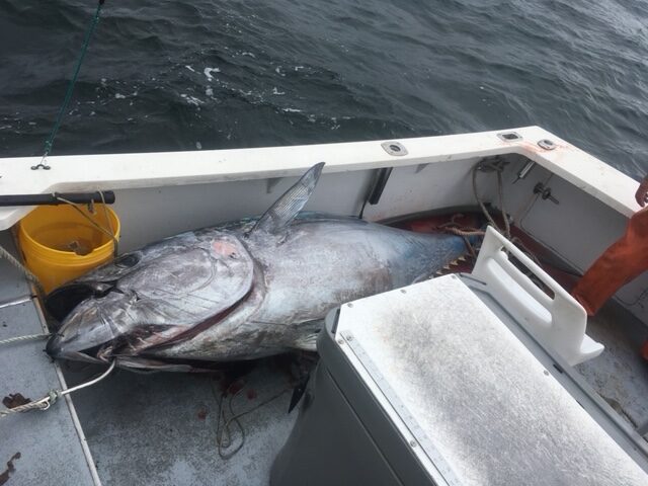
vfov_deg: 48.2
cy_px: 243
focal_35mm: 29
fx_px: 543
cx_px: 324
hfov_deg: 61.7
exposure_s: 1/1672
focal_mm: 4.15
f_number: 2.2
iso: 25
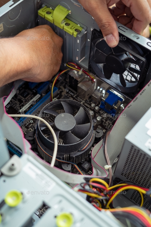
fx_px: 315
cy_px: 114
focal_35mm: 50
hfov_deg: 27.0
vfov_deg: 39.6
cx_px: 76
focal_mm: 50
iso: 100
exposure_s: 1/60
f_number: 4
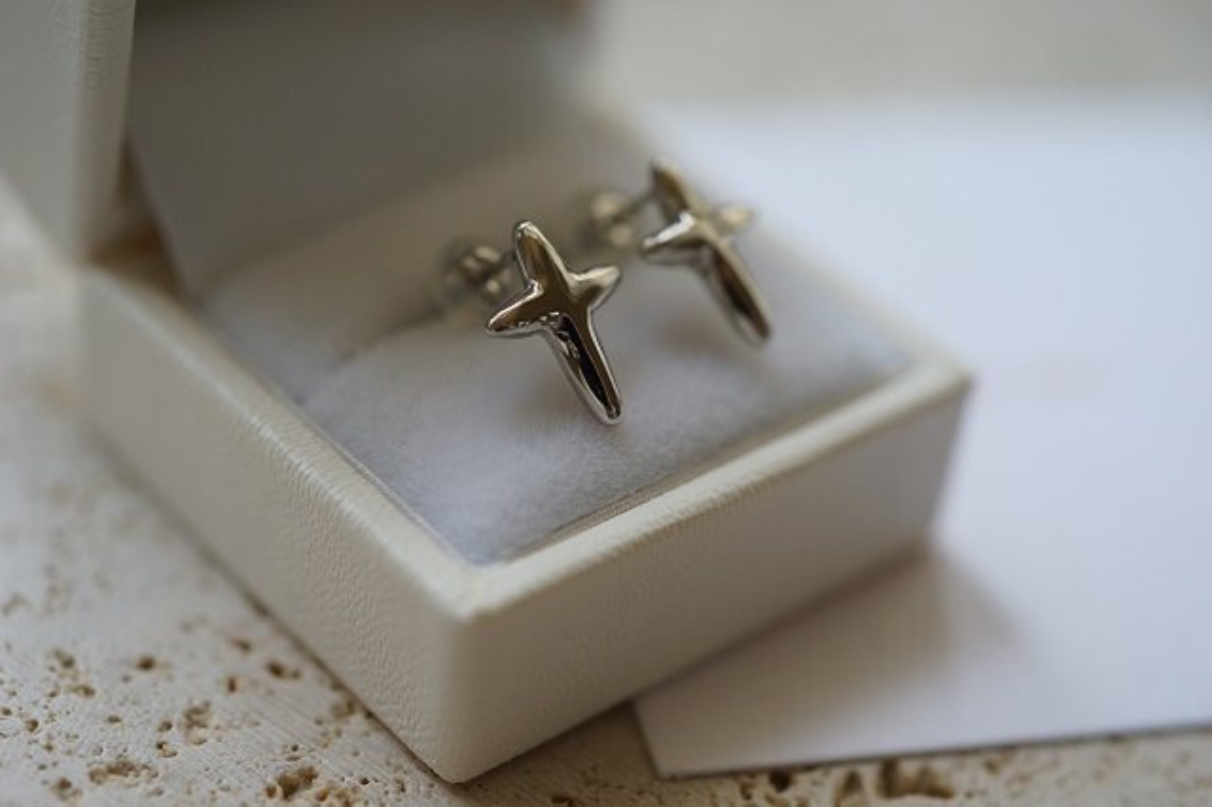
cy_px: 404
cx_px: 606
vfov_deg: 27.0
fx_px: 1682
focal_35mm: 50
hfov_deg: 39.6
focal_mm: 50
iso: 500
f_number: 4
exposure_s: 1/160
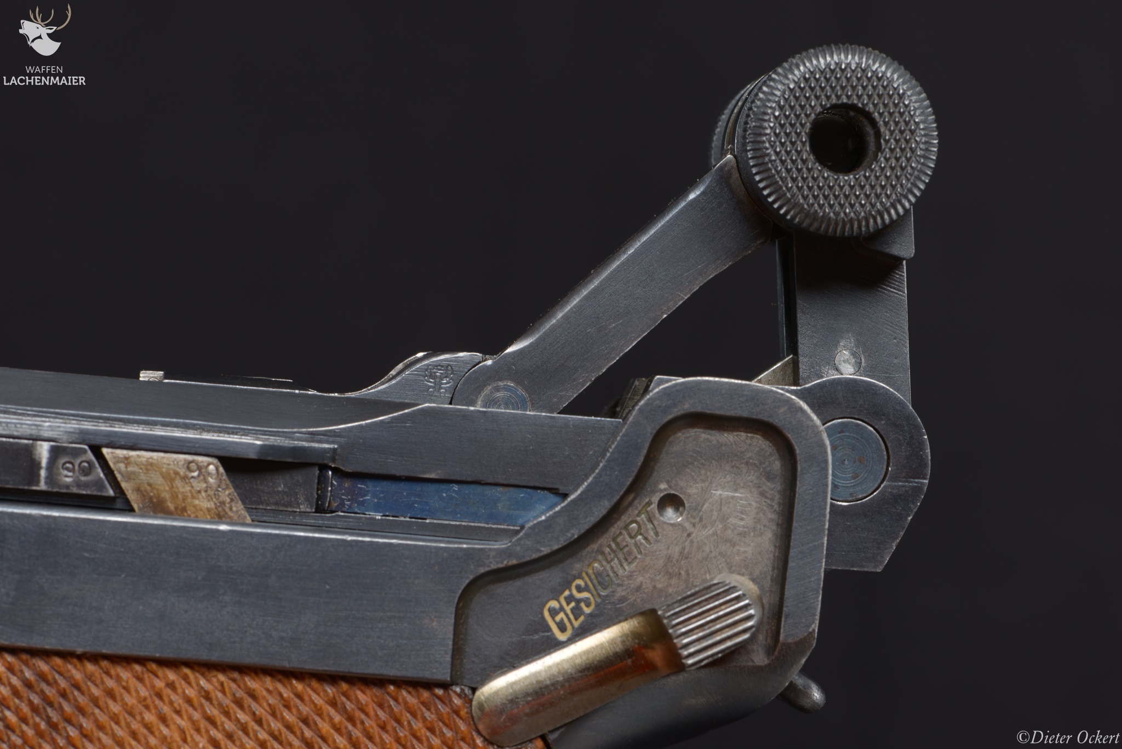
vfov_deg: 13.1
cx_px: 561
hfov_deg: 19.4
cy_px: 374
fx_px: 3273
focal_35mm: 105
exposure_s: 1/60
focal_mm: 105
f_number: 22
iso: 100
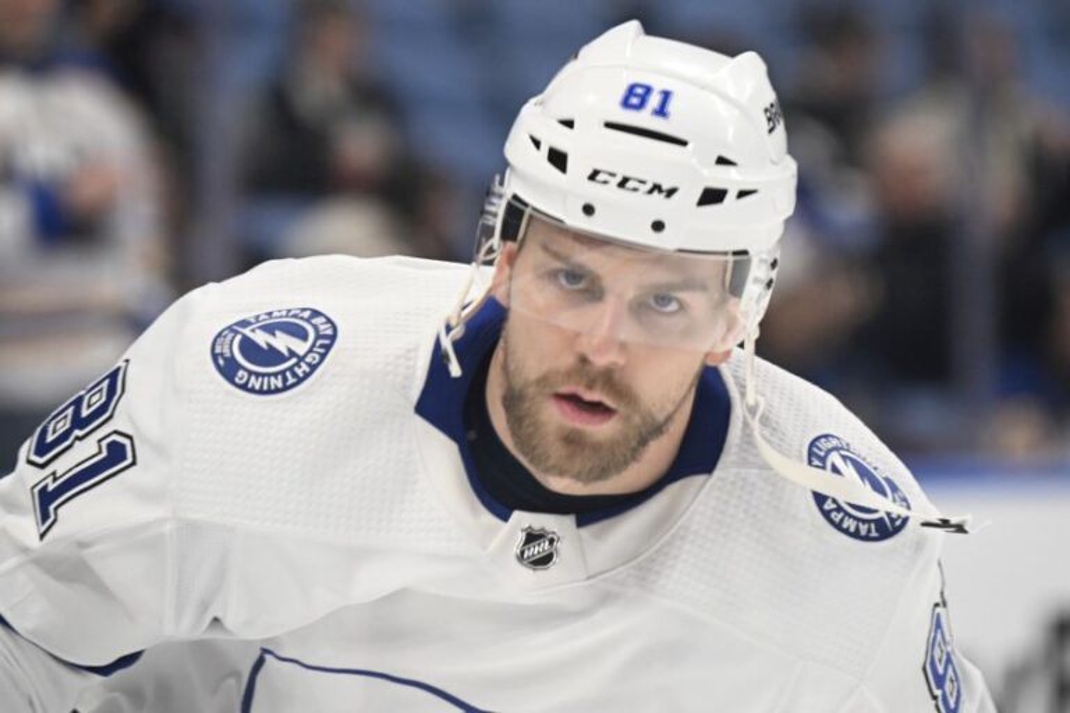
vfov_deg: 6.9
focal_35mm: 200
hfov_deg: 10.3
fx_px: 5944
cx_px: 535
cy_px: 356
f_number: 3.5
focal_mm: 200
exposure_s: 1/1600
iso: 3200
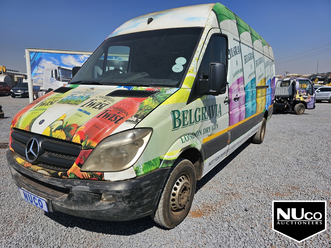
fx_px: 220
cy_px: 124
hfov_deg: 73.9
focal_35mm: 23
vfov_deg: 58.9
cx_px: 166
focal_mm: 6.3
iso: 10
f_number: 1.7
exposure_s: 1/1465
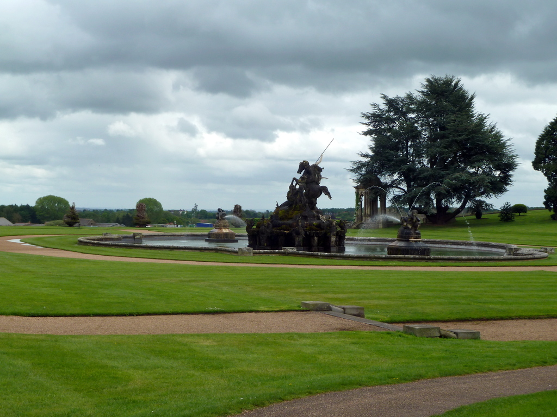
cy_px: 208
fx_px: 949
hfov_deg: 32.7
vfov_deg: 24.8
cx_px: 278
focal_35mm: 59
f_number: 3.9
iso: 80
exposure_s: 1/500
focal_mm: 9.7
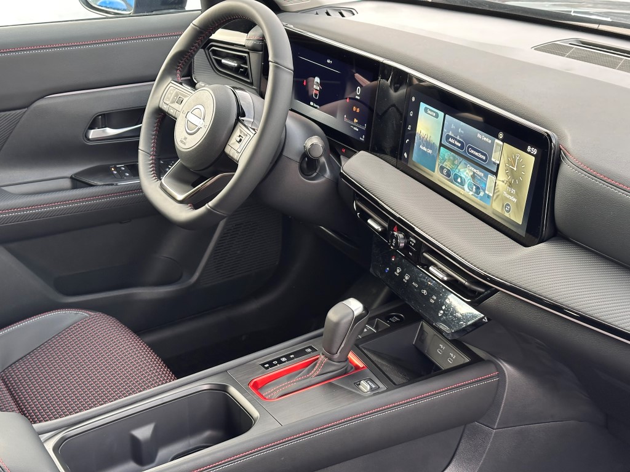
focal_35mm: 48
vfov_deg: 30.3
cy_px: 236
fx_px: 874
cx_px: 315
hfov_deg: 39.7
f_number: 1.78
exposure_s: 1/60
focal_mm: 6.86
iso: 160
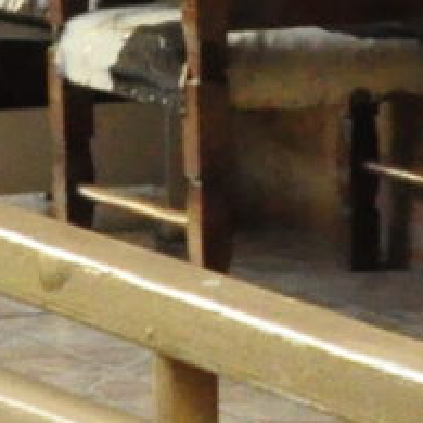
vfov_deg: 4.1
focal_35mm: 428
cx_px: 421
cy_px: -139
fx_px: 5917
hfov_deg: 4.1
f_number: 22
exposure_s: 1/25
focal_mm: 32
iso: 3200
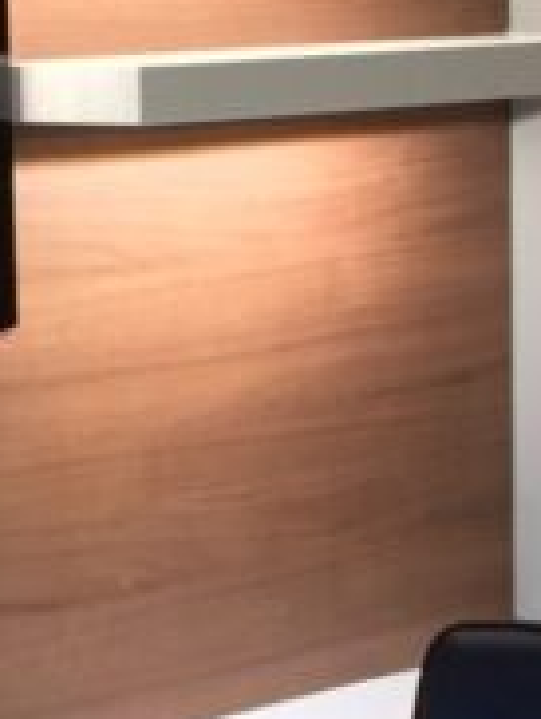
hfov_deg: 9.1
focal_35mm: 163
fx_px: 3389
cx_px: 241
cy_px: 794
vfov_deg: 11.9
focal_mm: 4.15
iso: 125
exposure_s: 1/30
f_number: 2.2
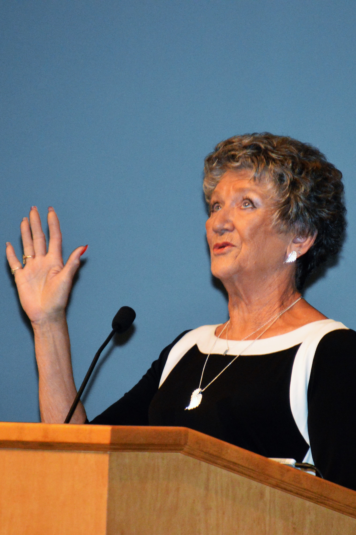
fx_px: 4457
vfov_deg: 6.9
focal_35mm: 300
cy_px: 268
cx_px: 178
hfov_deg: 4.6
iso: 3200
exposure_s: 1/60
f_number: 5.6
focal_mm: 200
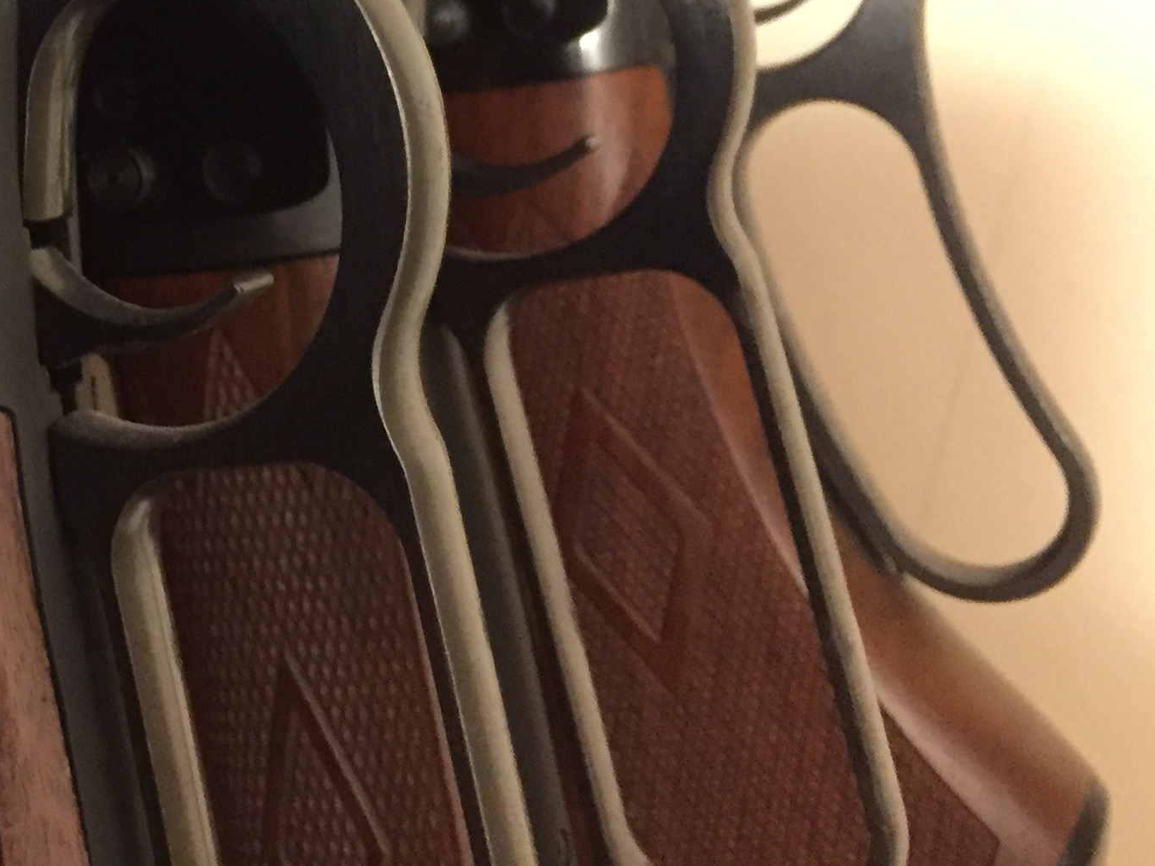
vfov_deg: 19.7
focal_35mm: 70
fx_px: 2336
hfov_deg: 25.4
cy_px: -176
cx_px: -167
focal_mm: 4.15
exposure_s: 1/20
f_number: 2.2
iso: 250
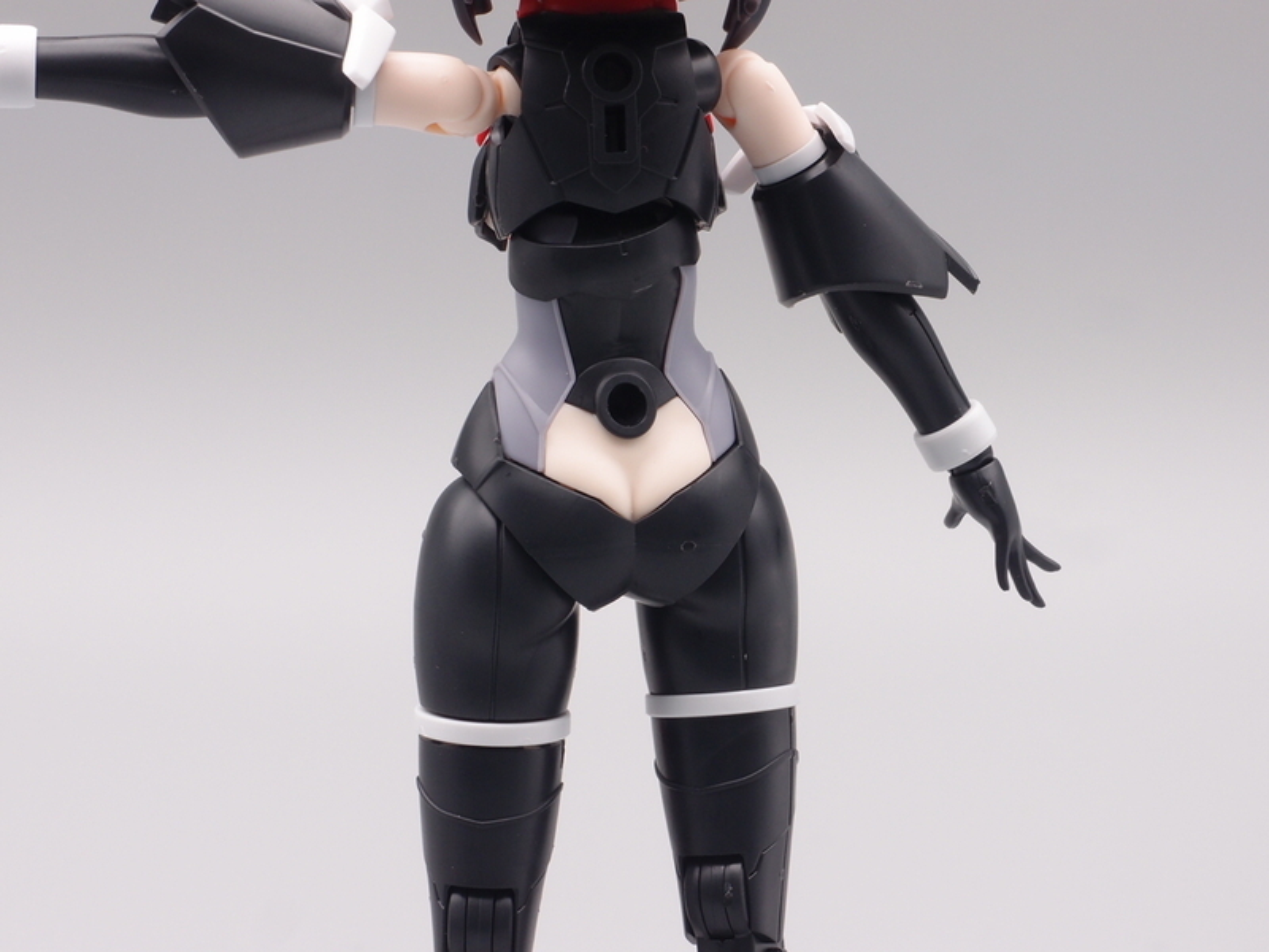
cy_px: 476
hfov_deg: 17.6
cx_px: 634
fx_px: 4106
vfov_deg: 13.2
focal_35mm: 112
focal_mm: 24
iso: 100
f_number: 8
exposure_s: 1/5
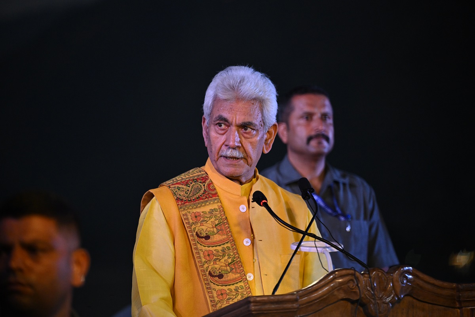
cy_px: 158
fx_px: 2639
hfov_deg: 10.3
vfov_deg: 6.9
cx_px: 238
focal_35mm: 200
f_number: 2.8
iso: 3200
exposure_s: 1/640
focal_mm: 200
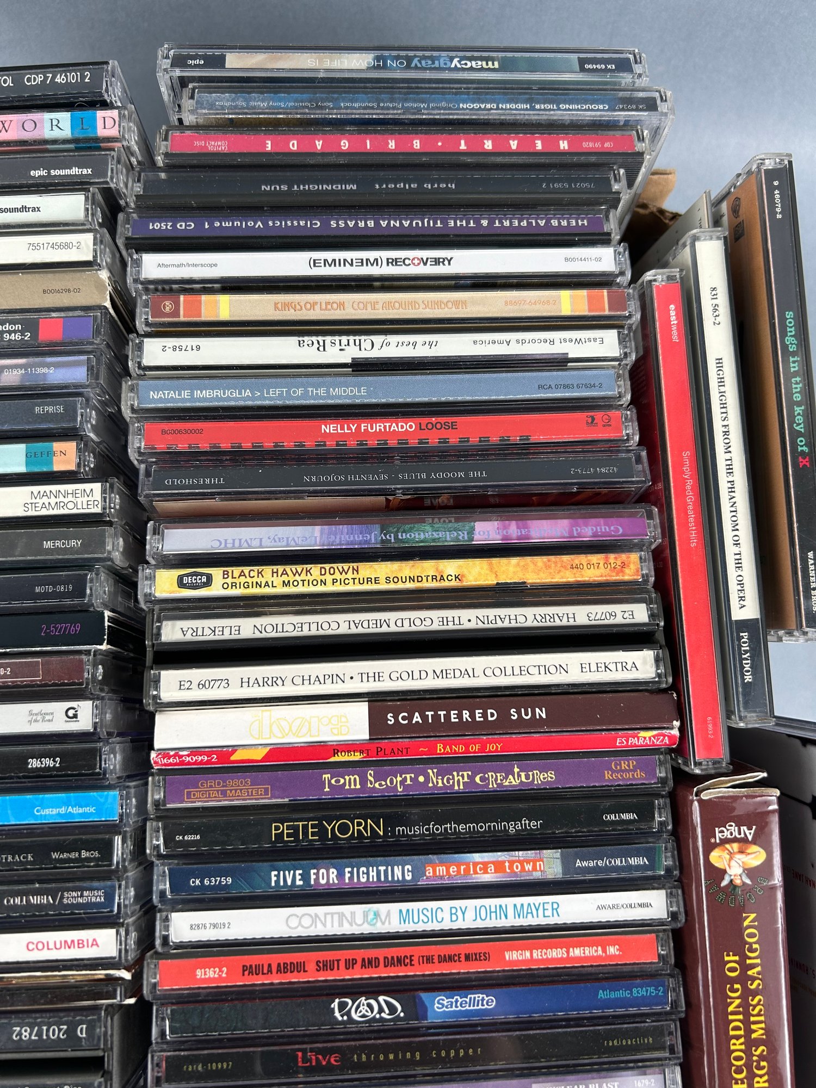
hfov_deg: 53.1
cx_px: 408
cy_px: 544
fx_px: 817
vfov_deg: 67.3
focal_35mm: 26
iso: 50
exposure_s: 1/120
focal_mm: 5.7
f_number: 1.5
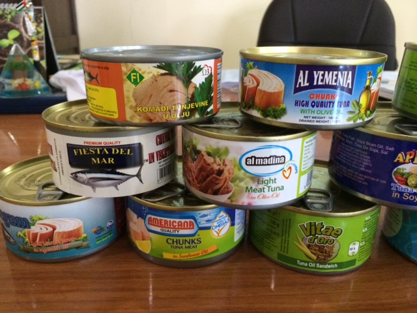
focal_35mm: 30
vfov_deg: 46.8
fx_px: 361
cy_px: 156
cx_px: 208
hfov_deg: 60.0
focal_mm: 4.12
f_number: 2.2
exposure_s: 1/30
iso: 320
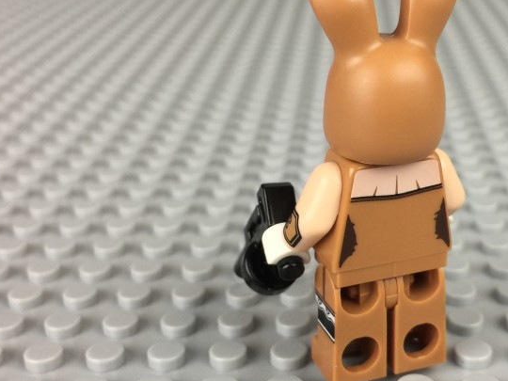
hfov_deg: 34.5
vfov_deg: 26.6
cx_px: 351
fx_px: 807
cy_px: 179
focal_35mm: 55
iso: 32
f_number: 2.2
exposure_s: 1/40
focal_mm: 4.15
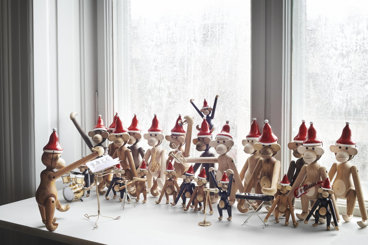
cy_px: 122
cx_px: 184
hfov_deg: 39.6
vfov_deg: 27.0
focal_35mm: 50
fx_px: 511
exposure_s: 1/8
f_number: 16
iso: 400
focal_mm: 50
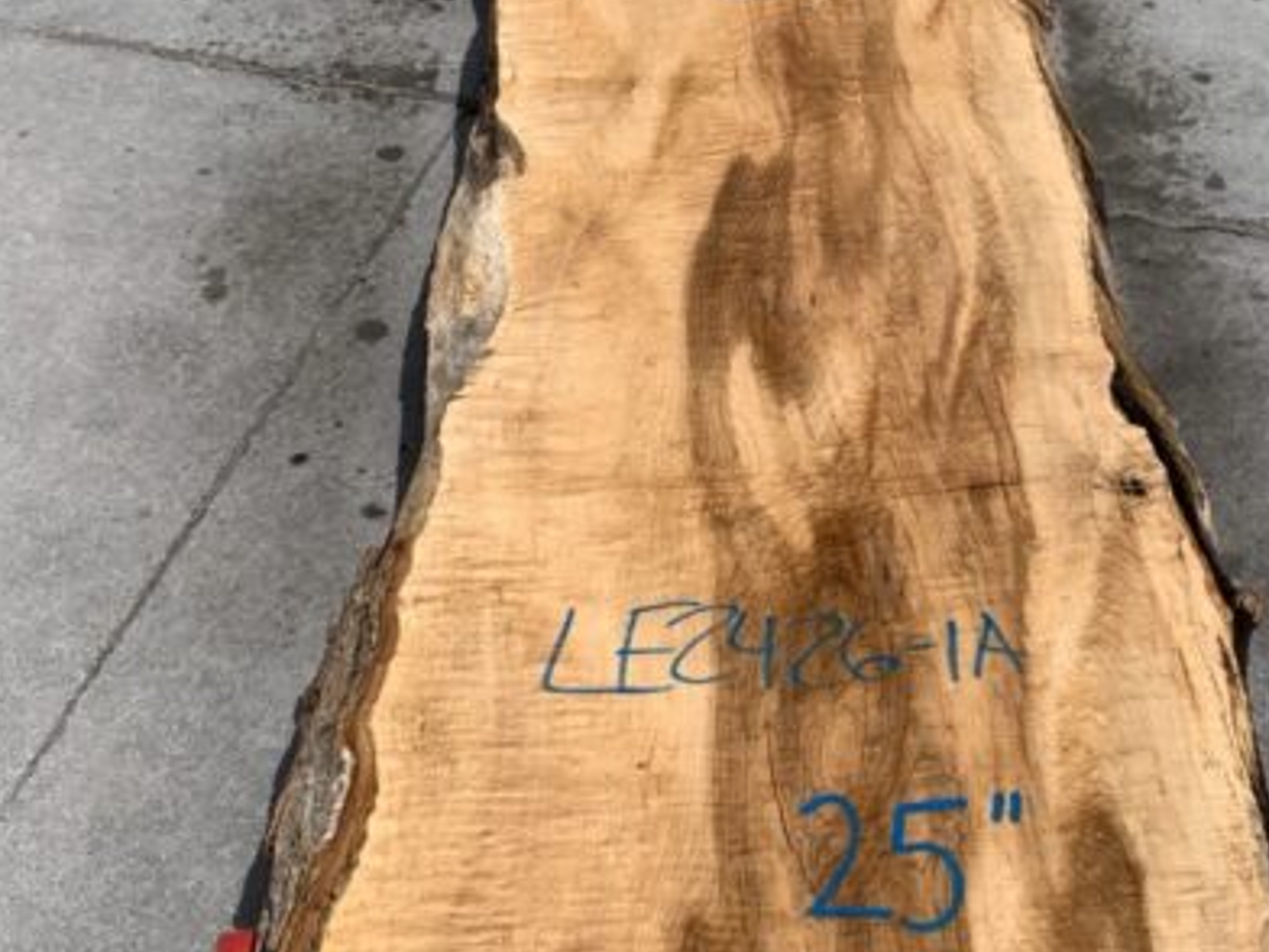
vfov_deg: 27.5
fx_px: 1943
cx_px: 813
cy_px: 376
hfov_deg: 35.9
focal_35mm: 53
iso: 25
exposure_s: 1/4098
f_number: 1.8
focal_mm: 4.25
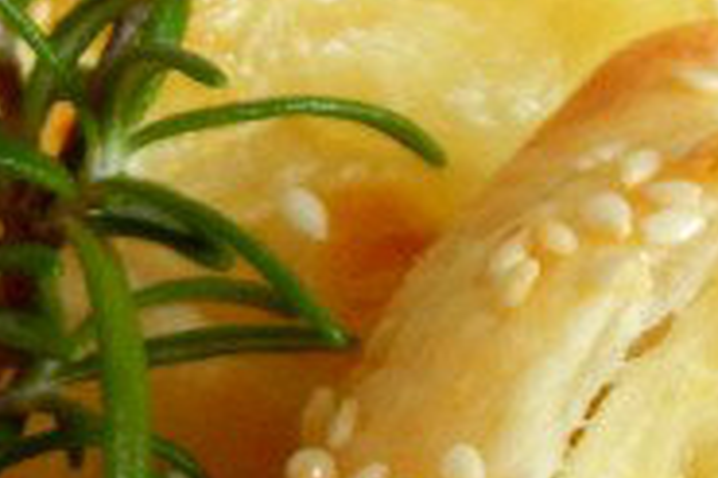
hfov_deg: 9.6
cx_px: 128
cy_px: 832
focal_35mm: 214
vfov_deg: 6.3
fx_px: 4264
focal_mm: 6.8
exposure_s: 1/30
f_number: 3.4
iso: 200
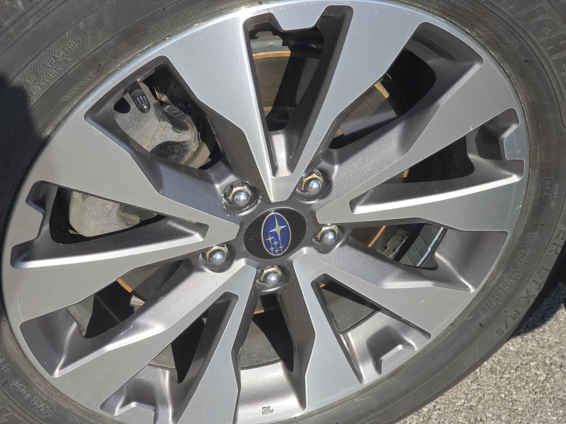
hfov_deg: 28.2
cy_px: 212
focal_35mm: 69
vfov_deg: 21.3
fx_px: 1128
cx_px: 283
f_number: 2.4
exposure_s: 1/1894
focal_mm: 7.9
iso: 50
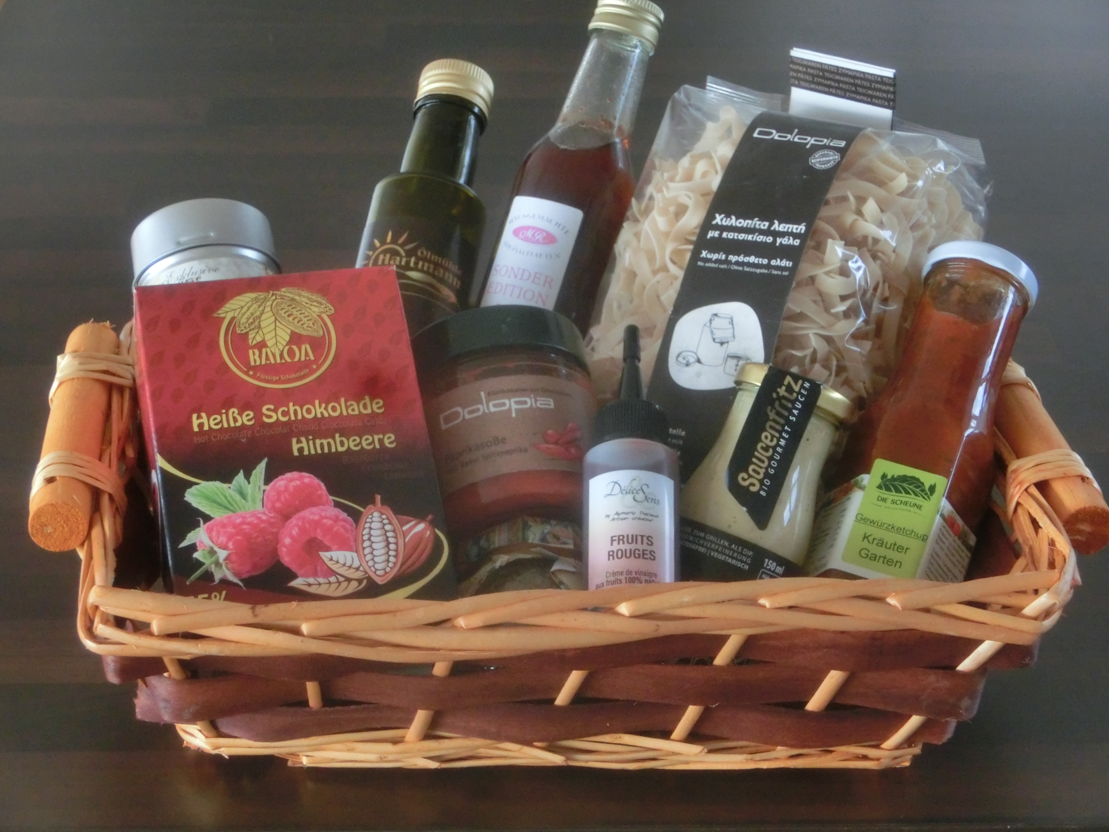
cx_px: 554
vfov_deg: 18.9
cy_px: 416
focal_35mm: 78
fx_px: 2499
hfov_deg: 25.0
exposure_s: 1/125
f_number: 4.9
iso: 640
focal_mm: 13.79
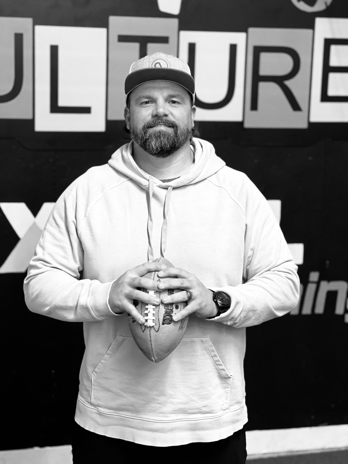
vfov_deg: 25.3
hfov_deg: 19.1
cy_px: 232
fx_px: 1032
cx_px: 174
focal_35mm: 77
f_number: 2.8
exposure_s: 1/20
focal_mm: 9
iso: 400
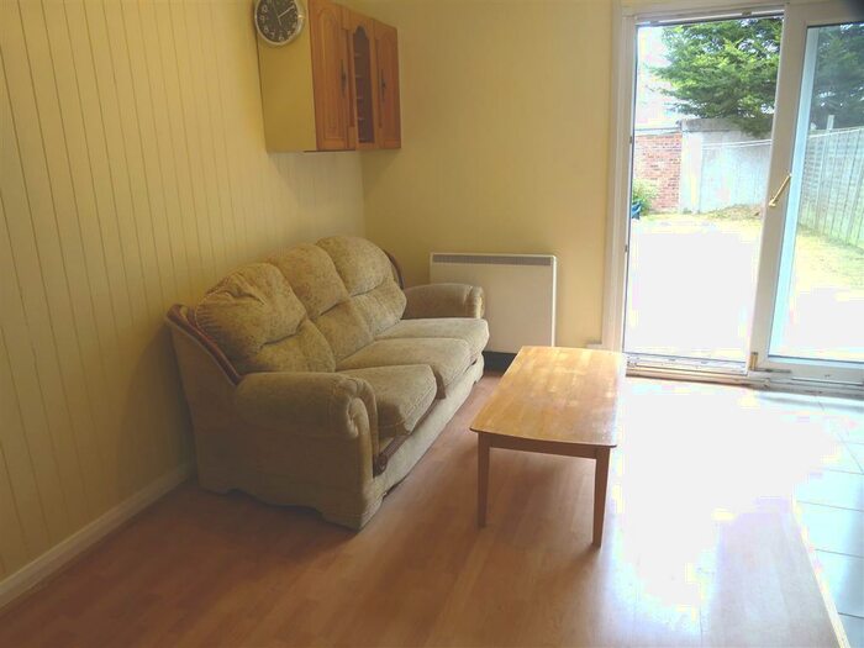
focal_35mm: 24
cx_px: 432
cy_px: 324
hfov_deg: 71.6
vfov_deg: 56.8
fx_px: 599
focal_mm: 4.3
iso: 125
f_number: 3.3
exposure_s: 1/60
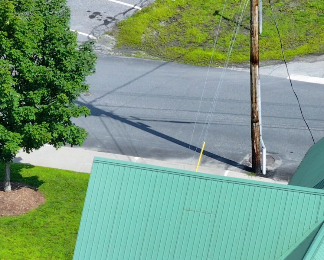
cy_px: 341
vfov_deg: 3.3
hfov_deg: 4.1
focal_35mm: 475
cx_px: 233
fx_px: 4556
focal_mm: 30.71
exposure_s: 1/400
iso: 100
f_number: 3.4
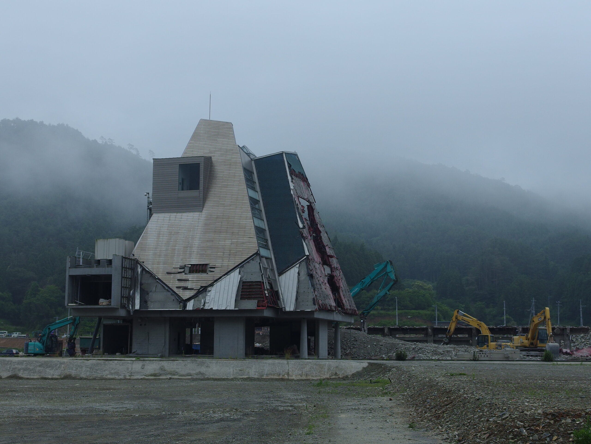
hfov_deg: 34.3
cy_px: 222
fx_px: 956
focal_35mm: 56
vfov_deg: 26.1
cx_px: 296
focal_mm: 12
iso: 100
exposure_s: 1/500
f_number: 3.5
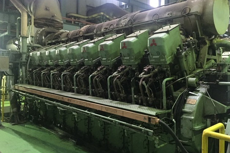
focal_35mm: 31
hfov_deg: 60.3
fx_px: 198
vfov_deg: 42.2
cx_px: 117
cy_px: 67
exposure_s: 1/17
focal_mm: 4.15
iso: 400
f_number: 2.2
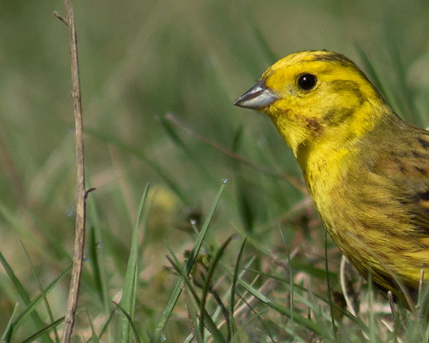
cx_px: 316
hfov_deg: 1.4
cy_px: 133
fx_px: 17784
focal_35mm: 1400
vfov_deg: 1.1
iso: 400
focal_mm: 420
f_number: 5
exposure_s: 1/3200
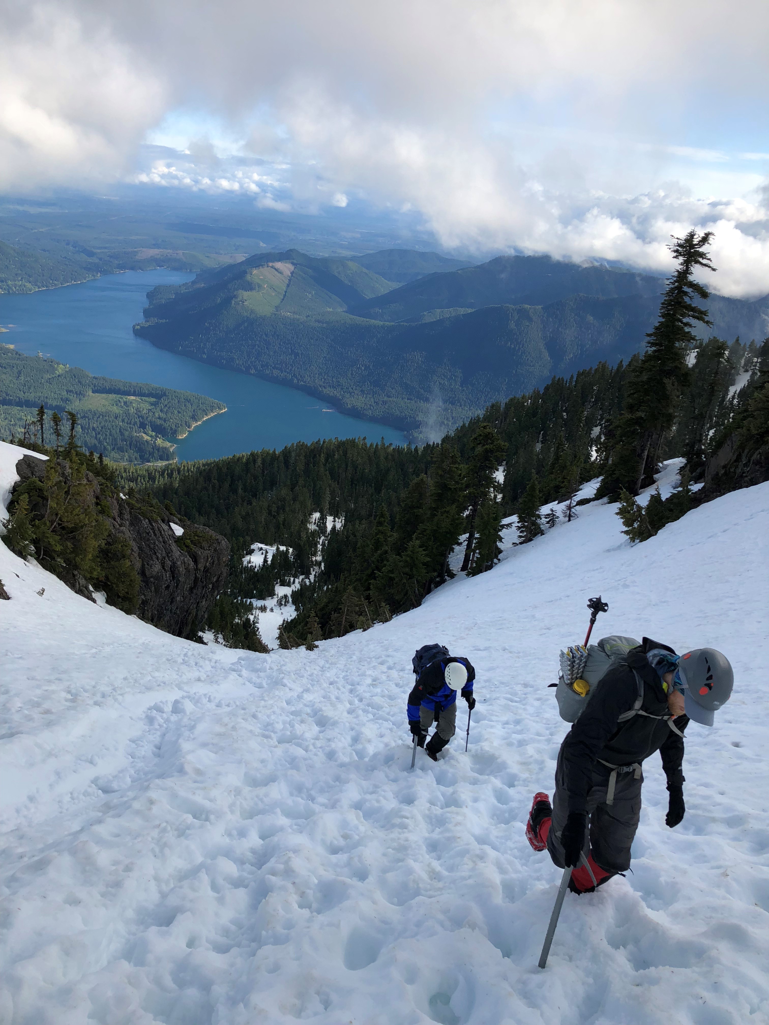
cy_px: 512
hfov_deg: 49.7
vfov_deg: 63.4
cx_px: 384
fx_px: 829
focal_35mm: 28
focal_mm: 4
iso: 20
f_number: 1.8
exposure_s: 1/1453
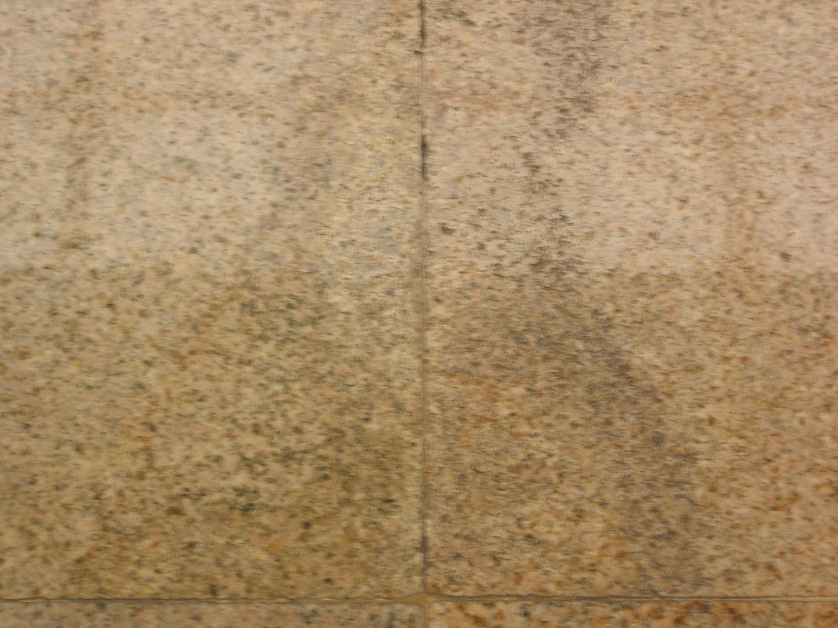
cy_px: 314
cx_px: 419
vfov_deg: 14.4
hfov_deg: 19.1
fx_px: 2493
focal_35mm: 103
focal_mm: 21.3
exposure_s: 1/12.6
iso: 64
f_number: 4.6
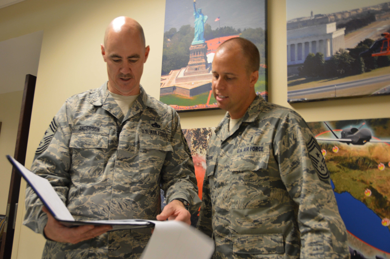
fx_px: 325
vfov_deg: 43.5
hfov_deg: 62.0
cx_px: 195
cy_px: 130
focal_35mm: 30
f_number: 3.5
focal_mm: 20
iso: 500
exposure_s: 1/15
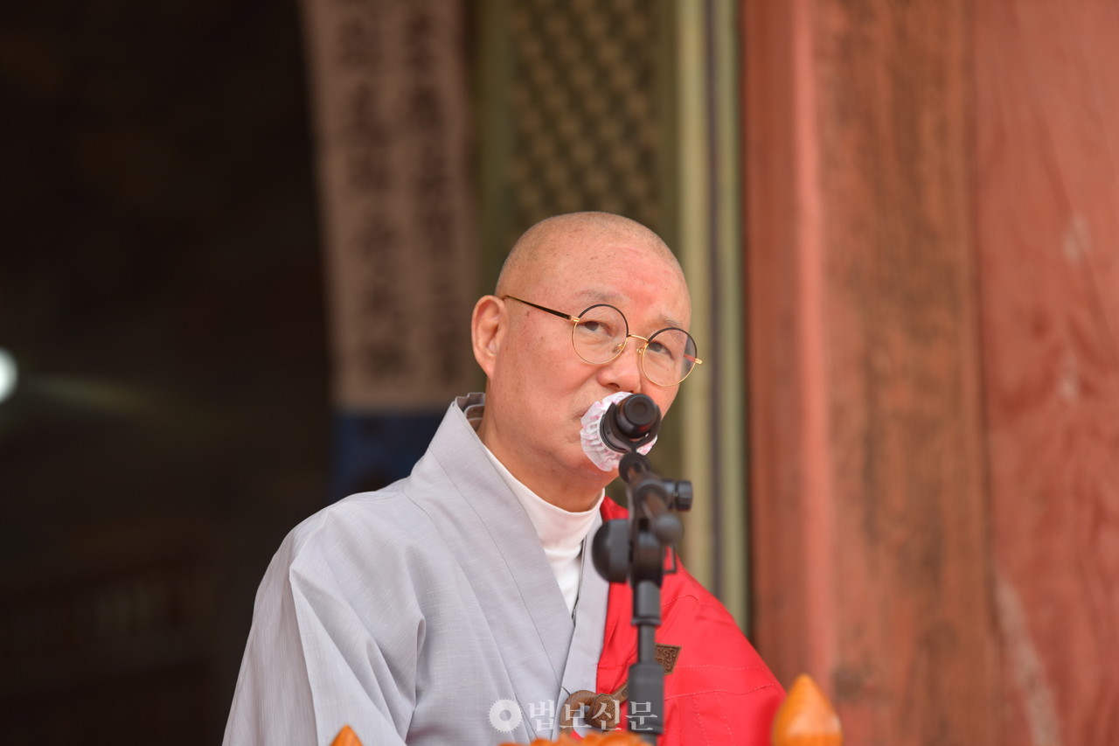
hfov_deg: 10.3
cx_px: 560
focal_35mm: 200
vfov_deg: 6.9
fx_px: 6215
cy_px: 373
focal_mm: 200
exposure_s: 1/200
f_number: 3.5
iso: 80
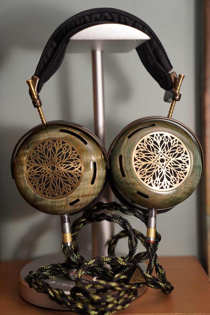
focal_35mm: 53
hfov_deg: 25.5
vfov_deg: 37.5
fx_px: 463
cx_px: 105
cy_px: 158
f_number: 2.8
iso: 200
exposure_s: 1/60
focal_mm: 53
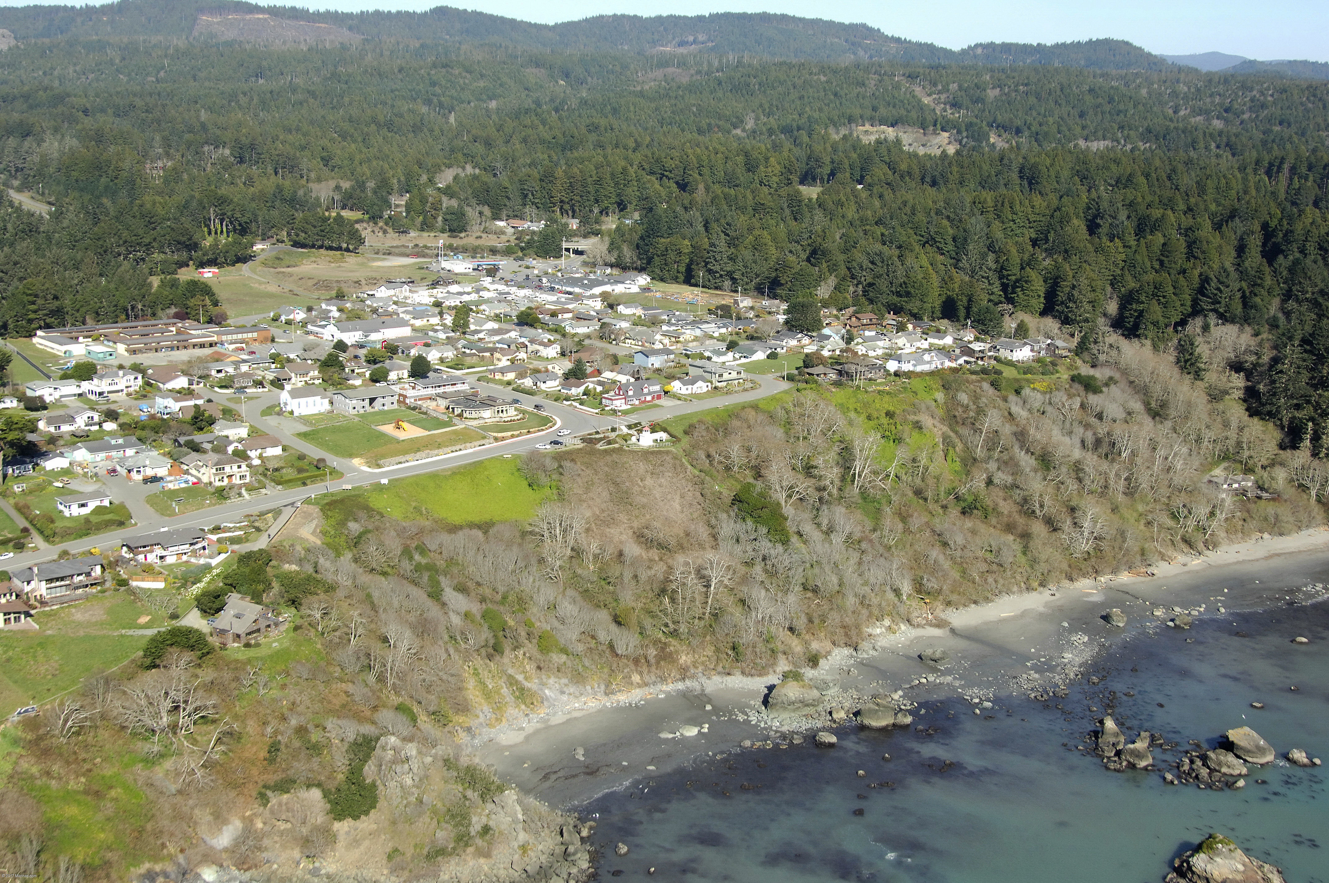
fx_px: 1549
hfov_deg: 46.4
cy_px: 442
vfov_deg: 31.8
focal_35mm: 42
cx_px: 664
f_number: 6.7
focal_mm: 28
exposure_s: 1/1000
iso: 400
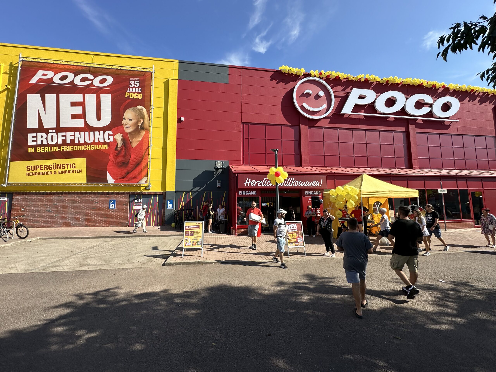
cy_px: 186
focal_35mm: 14
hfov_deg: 102.1
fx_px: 201
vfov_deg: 85.7
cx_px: 248
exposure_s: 1/1473
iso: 40
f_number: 2.2
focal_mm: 2.22
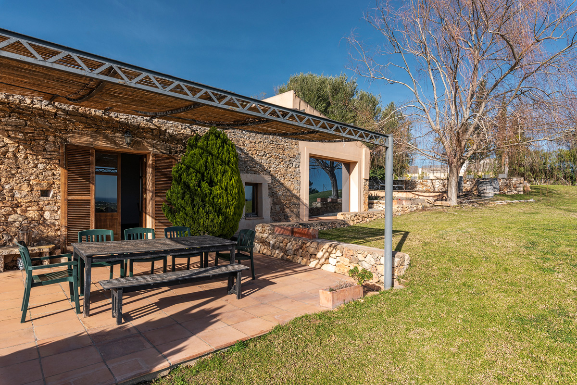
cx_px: 288
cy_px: 192
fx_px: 305
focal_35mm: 19
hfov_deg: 86.9
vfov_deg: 64.6
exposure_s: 1/250
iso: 100
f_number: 7.1
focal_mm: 19
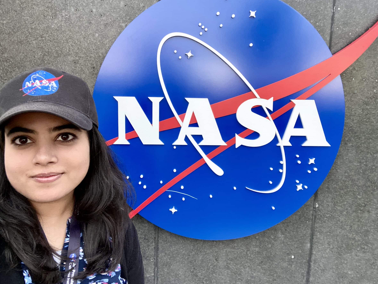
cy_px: 134
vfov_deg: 54.8
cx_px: 180
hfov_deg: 69.4
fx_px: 273
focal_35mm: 25
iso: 250
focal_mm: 2.71
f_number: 2.2
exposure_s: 1/40
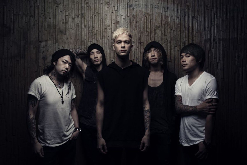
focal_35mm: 32
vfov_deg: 41.1
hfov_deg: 58.7
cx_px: 124
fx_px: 220
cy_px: 82
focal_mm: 32
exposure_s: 1/160
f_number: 18
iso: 50
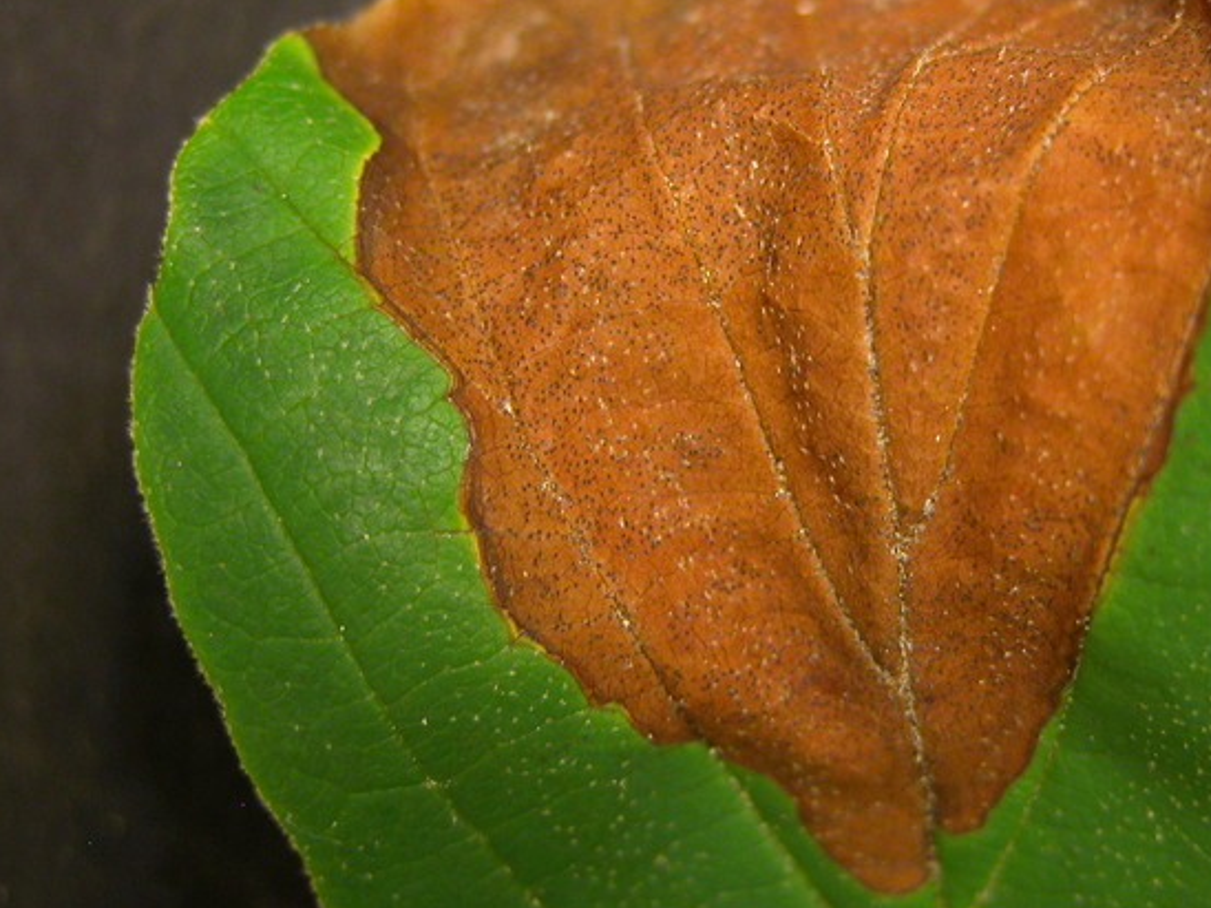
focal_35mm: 108
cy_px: 420
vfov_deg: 13.7
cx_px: 793
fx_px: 3778
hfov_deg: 18.2
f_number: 3.4
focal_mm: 19.9
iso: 233
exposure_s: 1/4.1
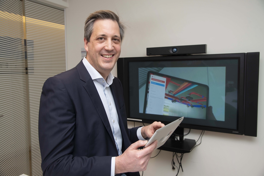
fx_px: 227
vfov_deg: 42.3
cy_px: 88
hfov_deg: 60.3
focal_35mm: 31
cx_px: 132
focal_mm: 31
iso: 400
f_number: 5.6
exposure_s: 1/60
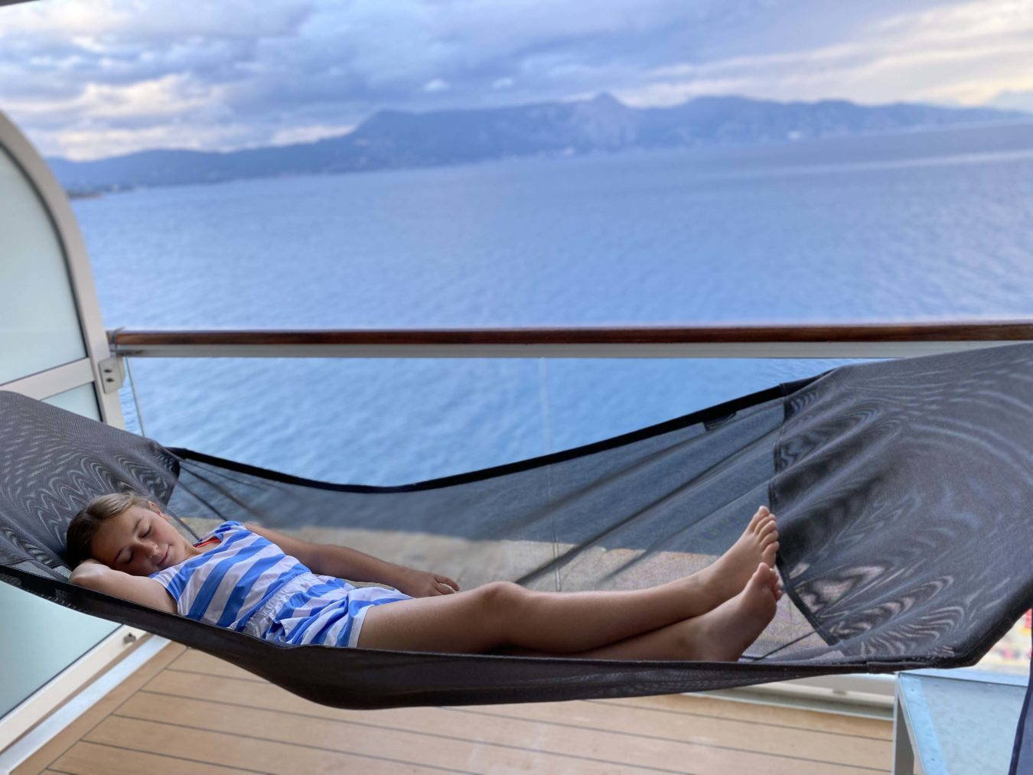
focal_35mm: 26
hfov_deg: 67.3
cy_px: 388
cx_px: 516
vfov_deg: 53.1
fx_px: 776
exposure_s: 1/121
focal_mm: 4.25
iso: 32
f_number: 1.8
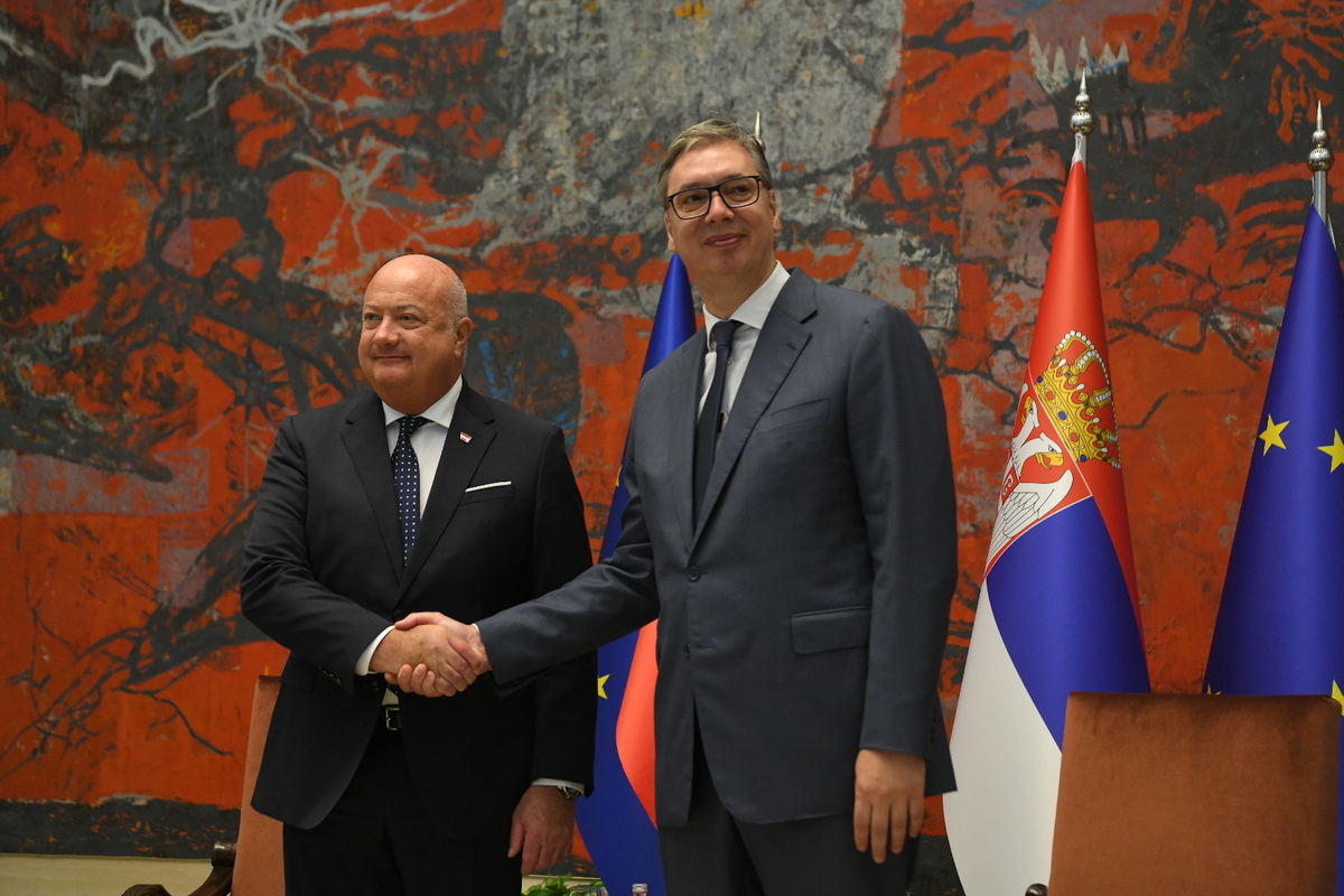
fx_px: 2314
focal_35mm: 62
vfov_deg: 21.9
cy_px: 448
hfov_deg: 32.4
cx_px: 672
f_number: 4
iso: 3200
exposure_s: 1/320
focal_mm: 62
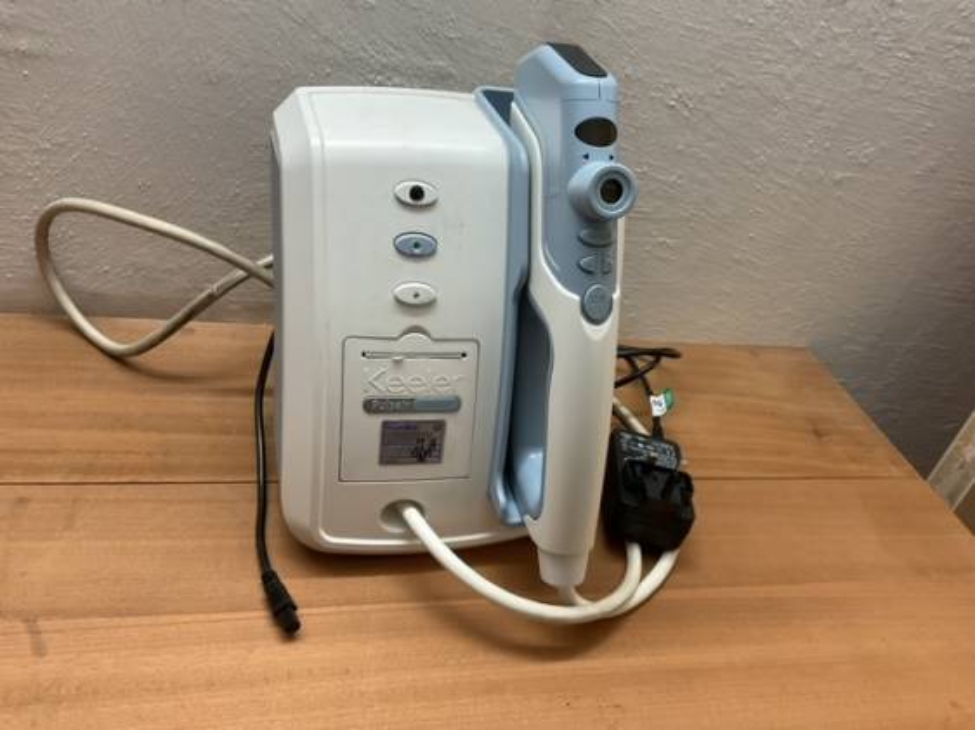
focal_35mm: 29
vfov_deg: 48.2
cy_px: 365
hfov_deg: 61.7
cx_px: 488
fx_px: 816
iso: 80
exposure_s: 1/50
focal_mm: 3
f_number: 1.8
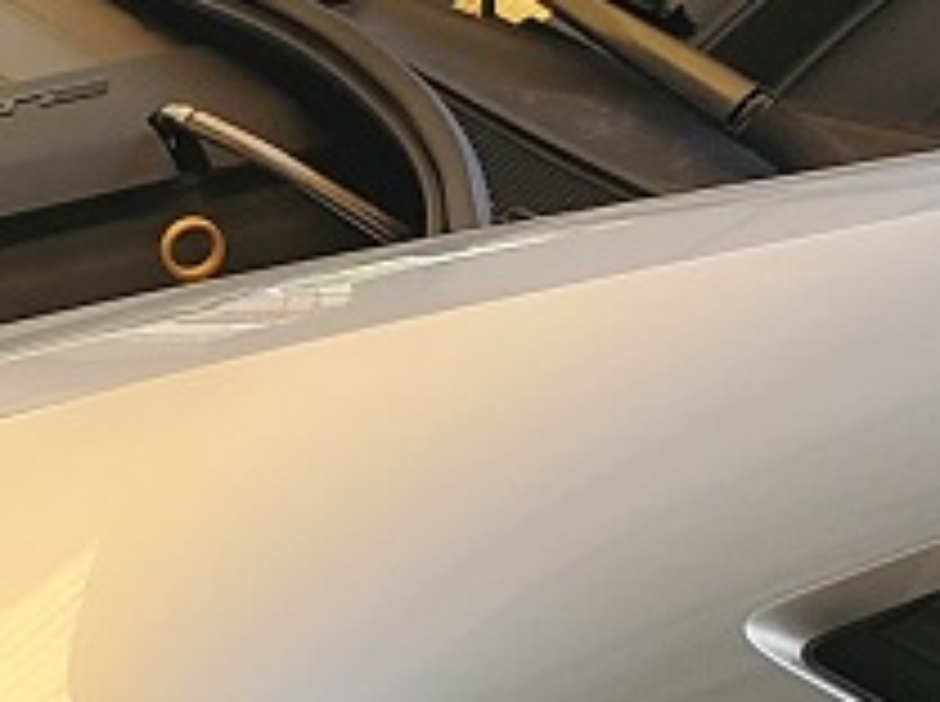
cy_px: 515
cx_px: 279
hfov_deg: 10.6
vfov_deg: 7.9
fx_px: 5069
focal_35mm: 187
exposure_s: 1/120
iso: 80
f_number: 2.4
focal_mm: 4.3
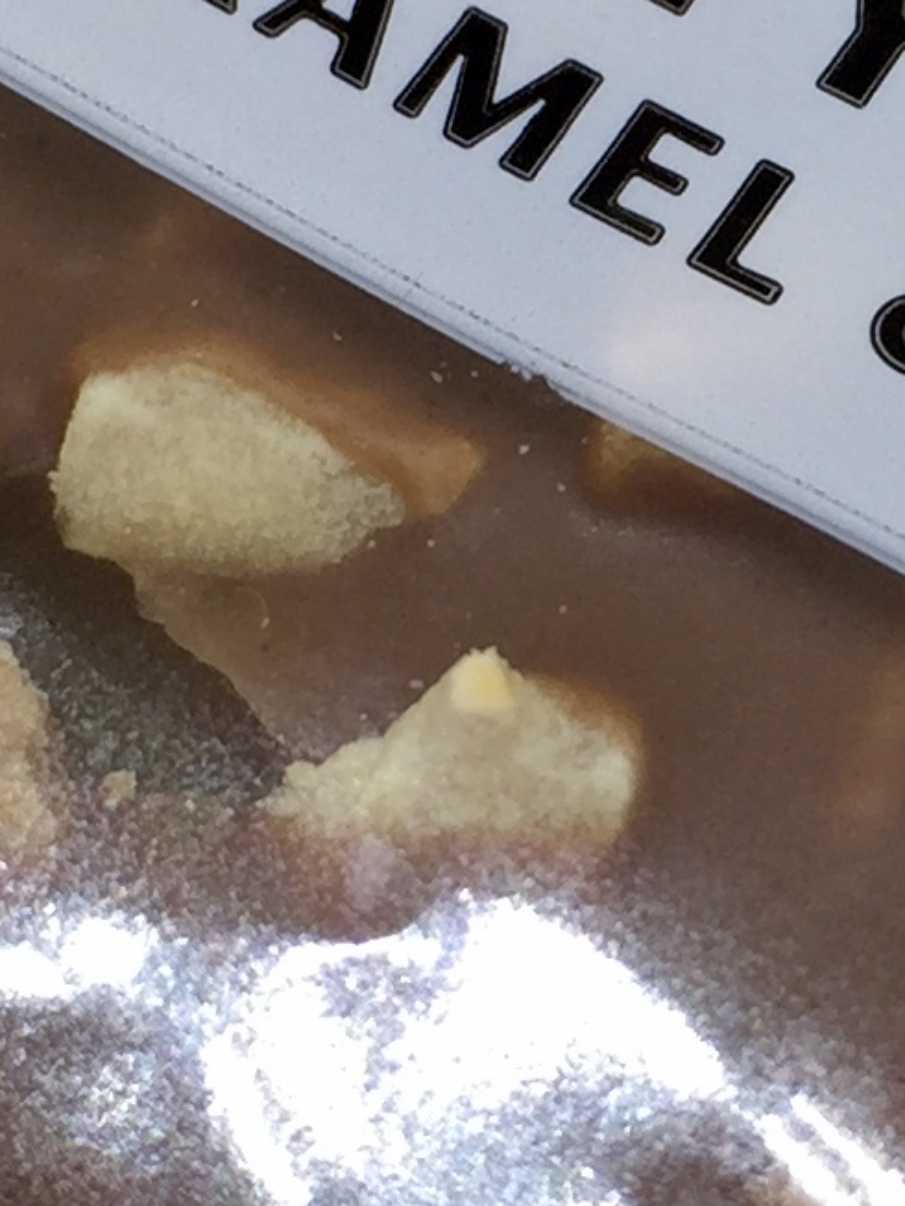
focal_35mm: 145
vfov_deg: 13.6
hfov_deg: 10.2
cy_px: 561
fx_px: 5053
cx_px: 894
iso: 32
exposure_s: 1/60
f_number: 2.2
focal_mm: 4.15
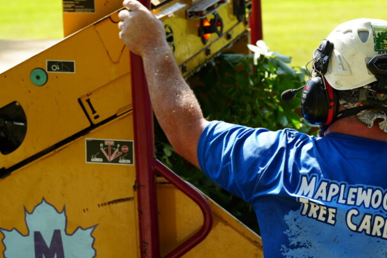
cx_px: 302
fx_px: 1472
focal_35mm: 137
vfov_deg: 10.0
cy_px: 177
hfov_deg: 14.9
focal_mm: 85
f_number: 5
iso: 100
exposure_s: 1/160
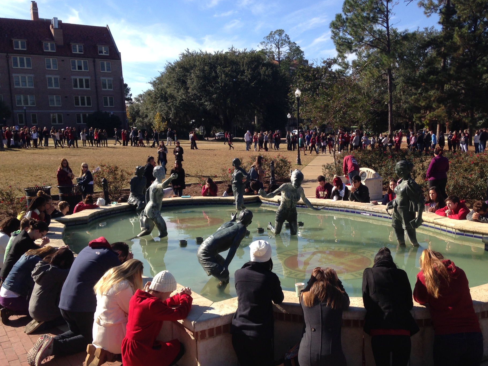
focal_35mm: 37
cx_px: 266
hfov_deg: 50.1
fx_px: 522
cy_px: 204
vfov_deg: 38.6
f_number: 2.4
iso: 50
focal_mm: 4.12
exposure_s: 1/1106
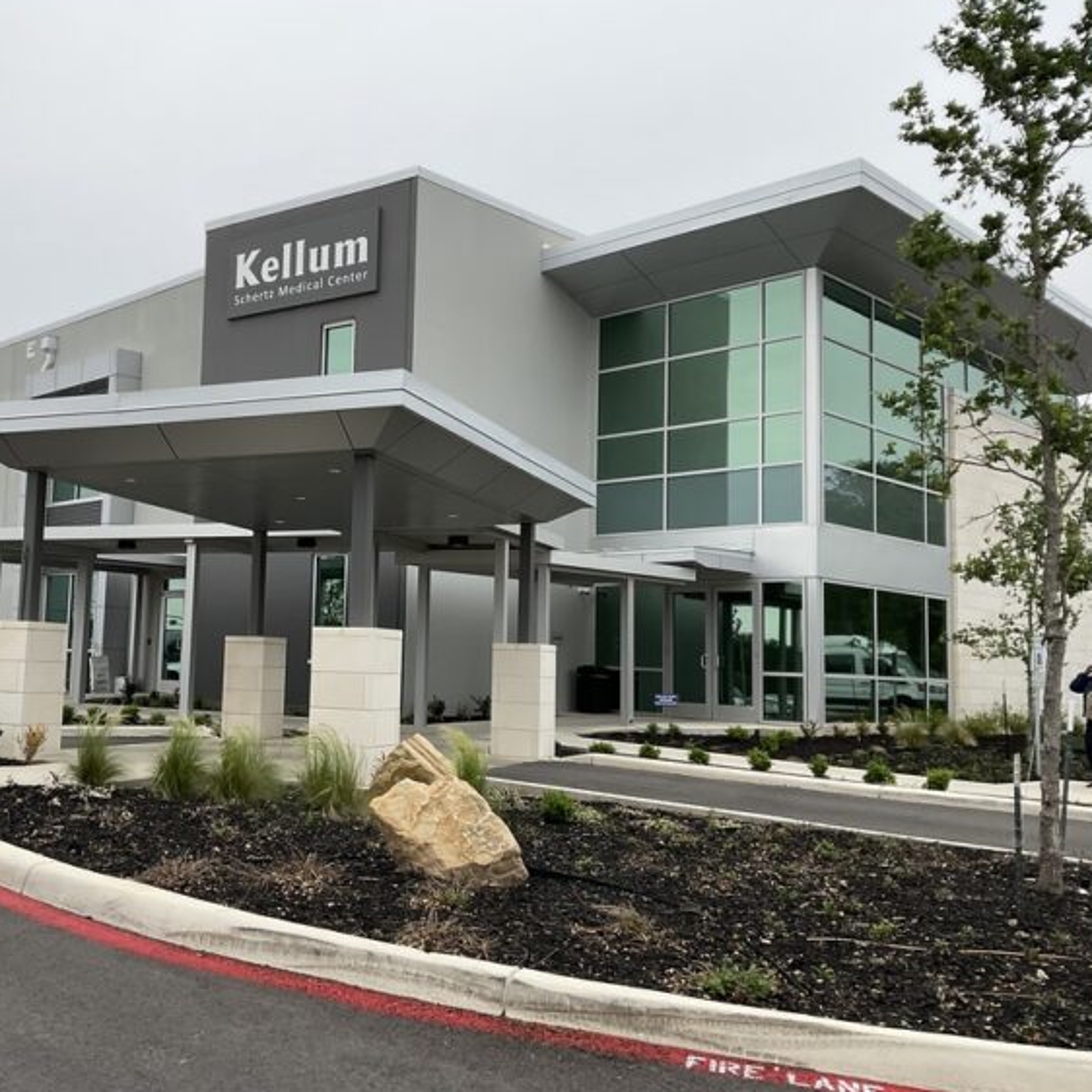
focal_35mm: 35
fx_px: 1249
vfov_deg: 47.2
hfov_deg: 46.5
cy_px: 536
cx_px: 367
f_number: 1.8
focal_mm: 3
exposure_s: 1/1055
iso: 16
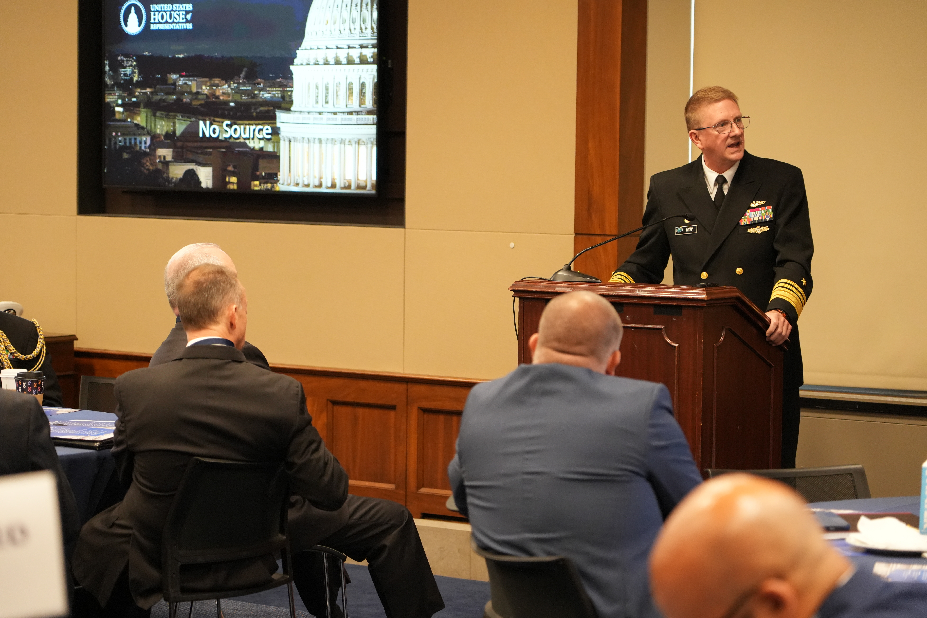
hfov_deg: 19.5
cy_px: 309
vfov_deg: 13.0
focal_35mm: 105
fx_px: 2704
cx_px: 464
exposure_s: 1/160
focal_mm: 105
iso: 4000
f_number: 4
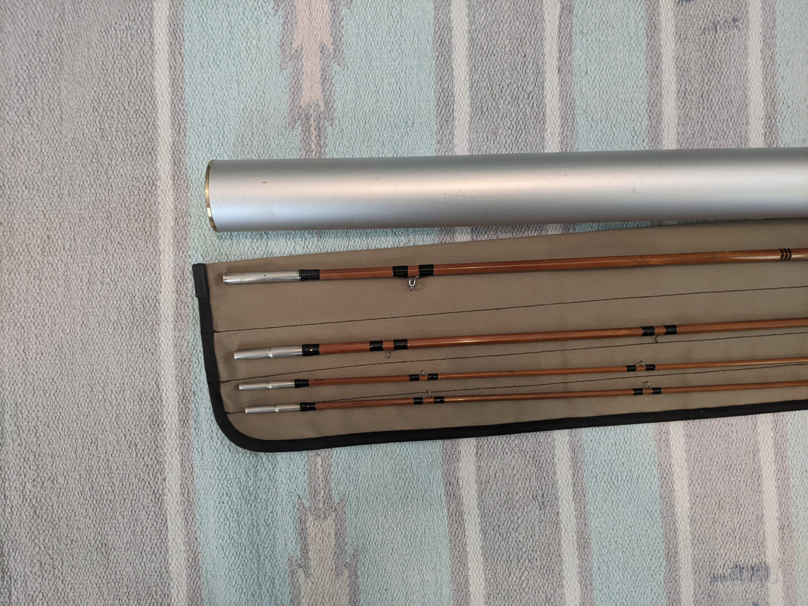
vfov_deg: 51.3
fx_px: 630
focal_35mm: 27
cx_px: 404
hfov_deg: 65.3
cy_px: 303
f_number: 1.8
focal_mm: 4.44
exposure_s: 1/30
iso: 105
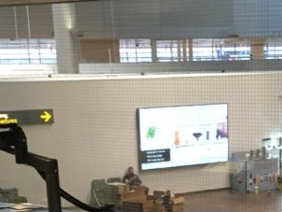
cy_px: 283
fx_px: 798
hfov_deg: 19.9
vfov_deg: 14.4
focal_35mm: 98
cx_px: 214
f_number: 2.2
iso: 250
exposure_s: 1/33
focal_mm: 4.15
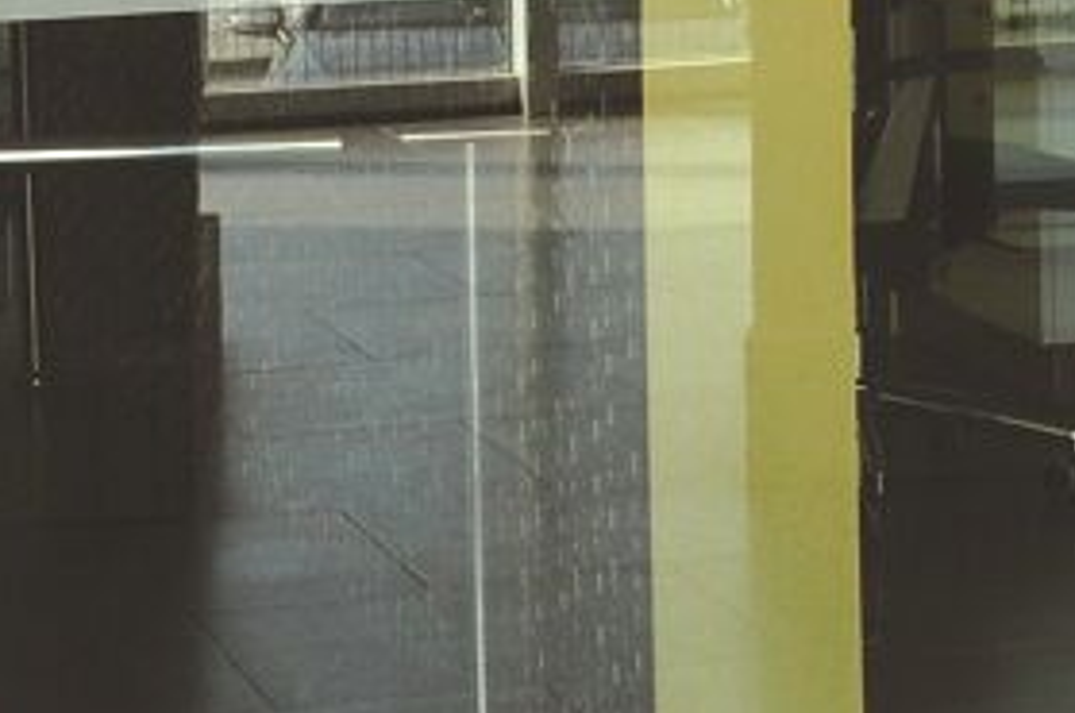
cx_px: 2246
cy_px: 31
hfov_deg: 11.7
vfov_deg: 8.8
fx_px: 4620
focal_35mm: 155
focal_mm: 18
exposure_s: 1/25
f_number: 13
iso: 250
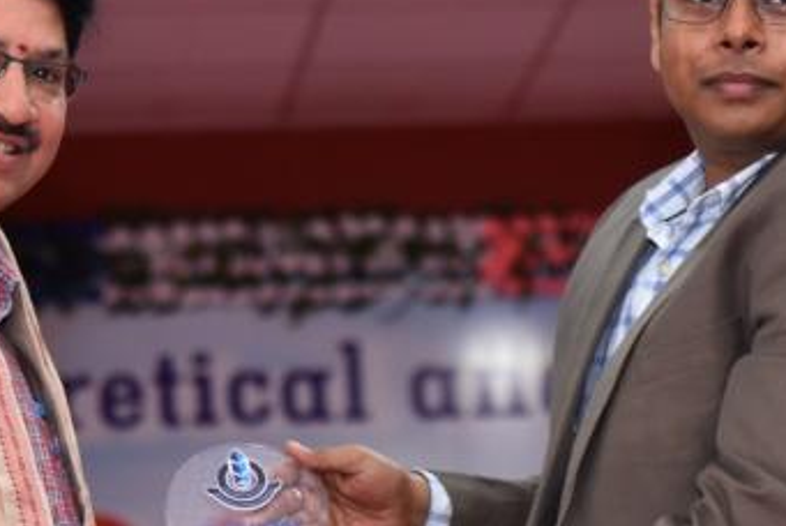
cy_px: 394
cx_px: 447
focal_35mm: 225
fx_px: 4917
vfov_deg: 6.1
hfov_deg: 9.1
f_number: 4
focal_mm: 75
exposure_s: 1/100
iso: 1000
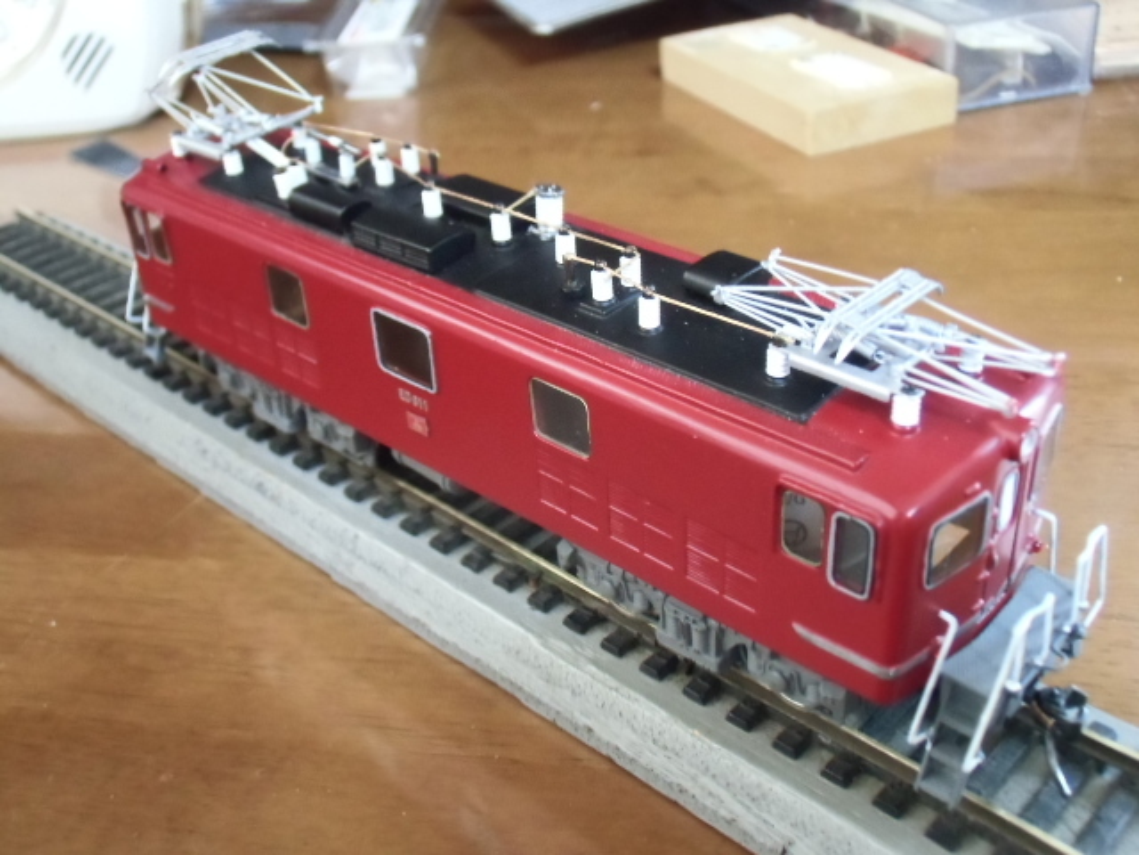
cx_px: 570
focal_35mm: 38
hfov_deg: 49.0
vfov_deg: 37.7
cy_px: 428
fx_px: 1250
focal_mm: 6.67
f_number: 3.9
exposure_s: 1/13
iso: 800
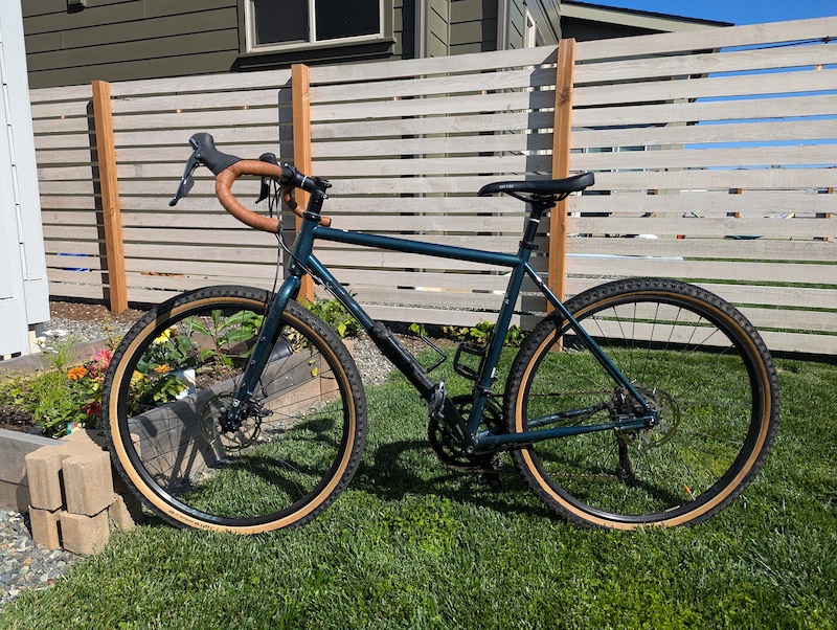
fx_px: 581
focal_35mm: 24
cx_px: 418
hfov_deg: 71.5
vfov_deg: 56.9
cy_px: 315
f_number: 1.85
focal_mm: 6.81
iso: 43
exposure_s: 1/1770
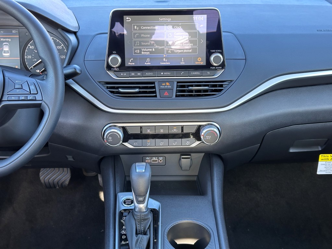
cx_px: 166
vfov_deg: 30.3
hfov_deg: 39.7
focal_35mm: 48
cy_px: 124
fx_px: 460
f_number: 1.78
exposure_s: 1/67
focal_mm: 6.86
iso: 80
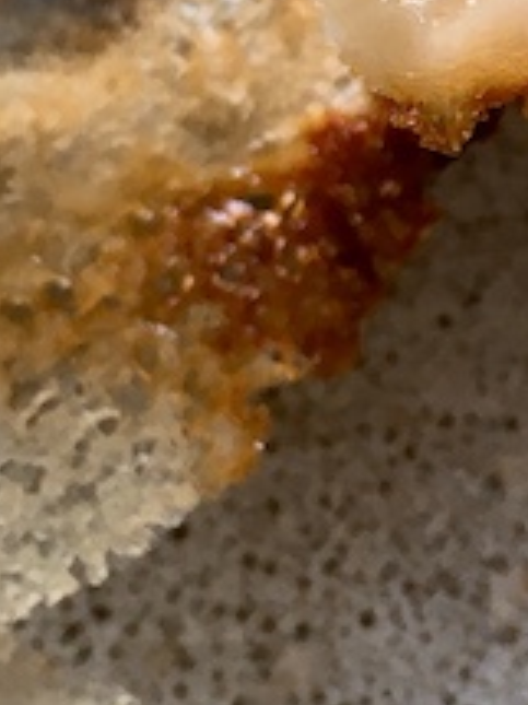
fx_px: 2809
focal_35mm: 138
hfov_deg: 10.5
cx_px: 718
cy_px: -154
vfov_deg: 13.9
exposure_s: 1/33
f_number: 2.2
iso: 32
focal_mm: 4.15
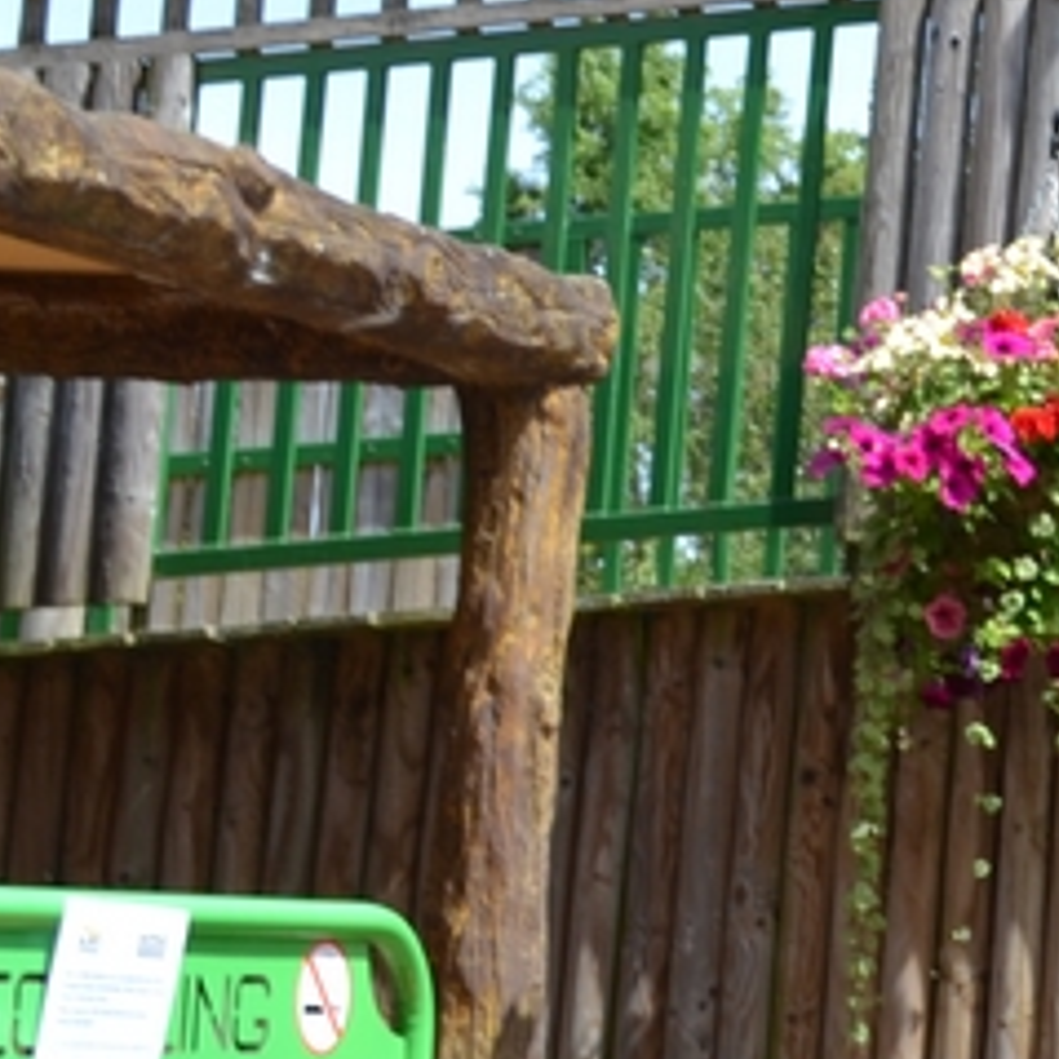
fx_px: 4673
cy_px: 390
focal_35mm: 135
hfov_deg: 11.5
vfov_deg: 12.9
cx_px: 2224
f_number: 6.3
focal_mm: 22
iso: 100
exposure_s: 1/160
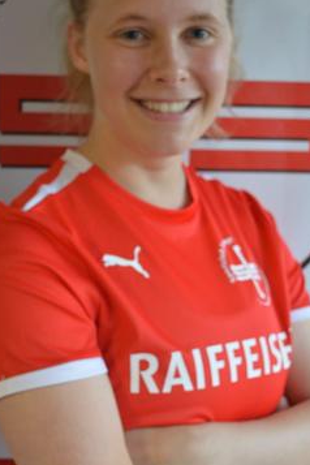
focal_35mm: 53
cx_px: 159
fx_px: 685
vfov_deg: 37.4
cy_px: 184
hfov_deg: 25.5
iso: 400
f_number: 4.5
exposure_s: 1/25
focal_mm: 28
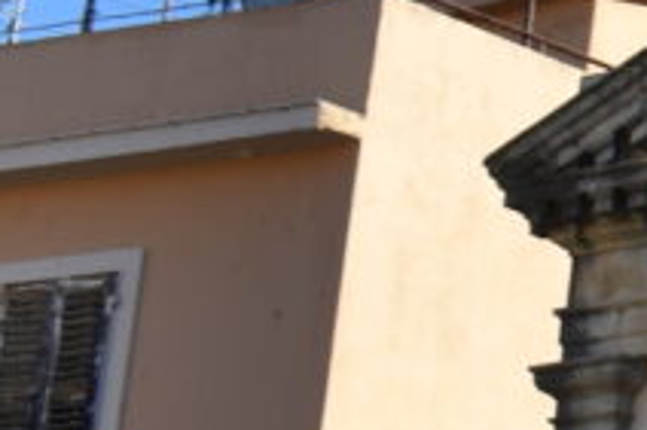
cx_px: 2243
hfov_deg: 7.4
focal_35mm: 229
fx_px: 4106
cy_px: 403
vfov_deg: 6.0
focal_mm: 21
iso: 125
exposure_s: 1/250
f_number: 8
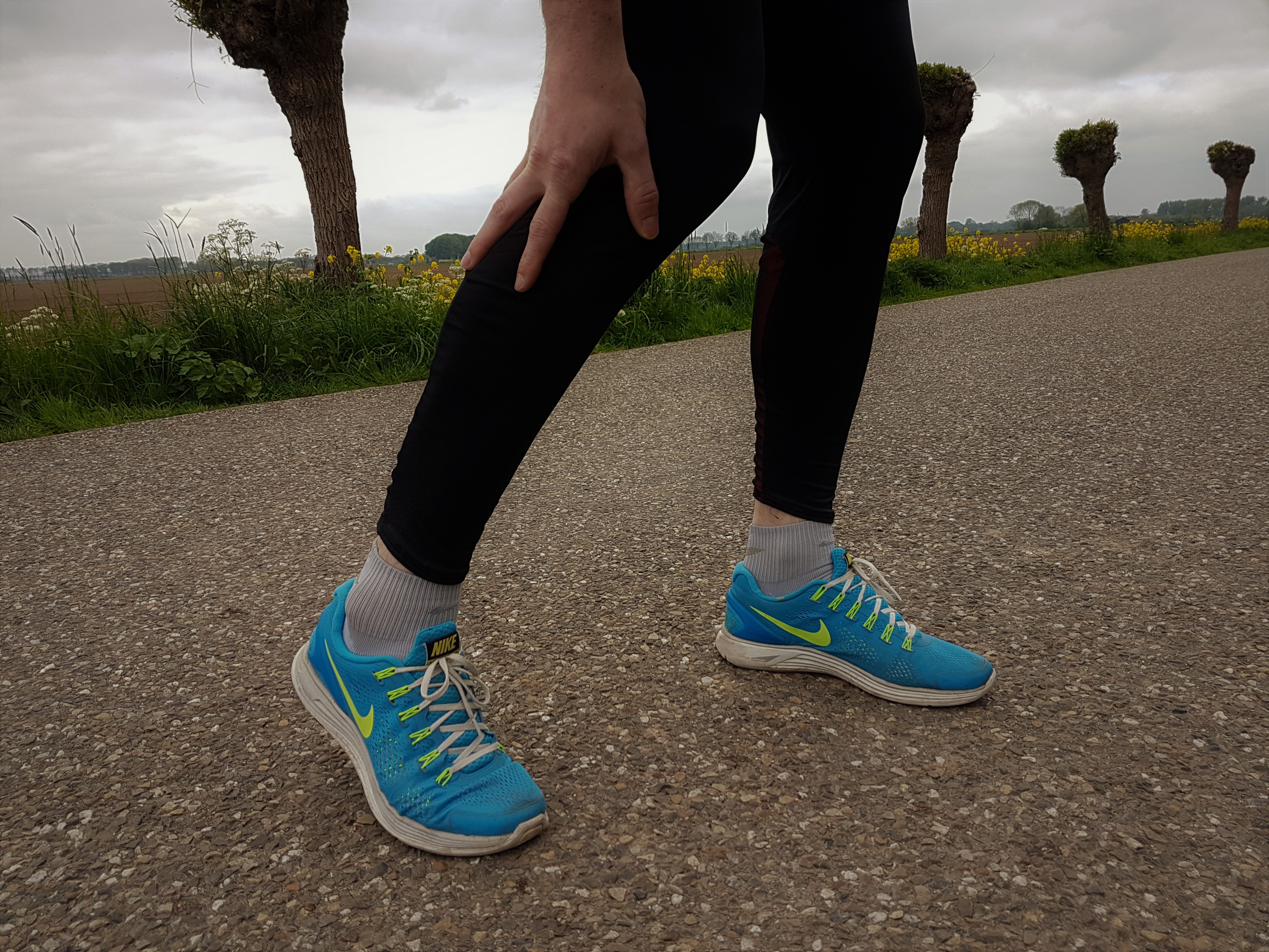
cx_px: 634
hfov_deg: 67.3
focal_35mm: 26
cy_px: 476
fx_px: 953
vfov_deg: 53.1
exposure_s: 1/690
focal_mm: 4.2
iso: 40
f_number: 1.7
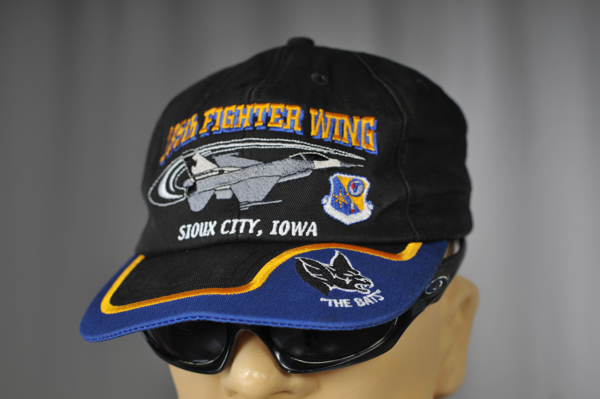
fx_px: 1248
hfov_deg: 27.0
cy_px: 200
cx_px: 300
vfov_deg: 18.1
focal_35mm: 75
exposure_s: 1/250
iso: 100
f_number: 4
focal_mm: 50
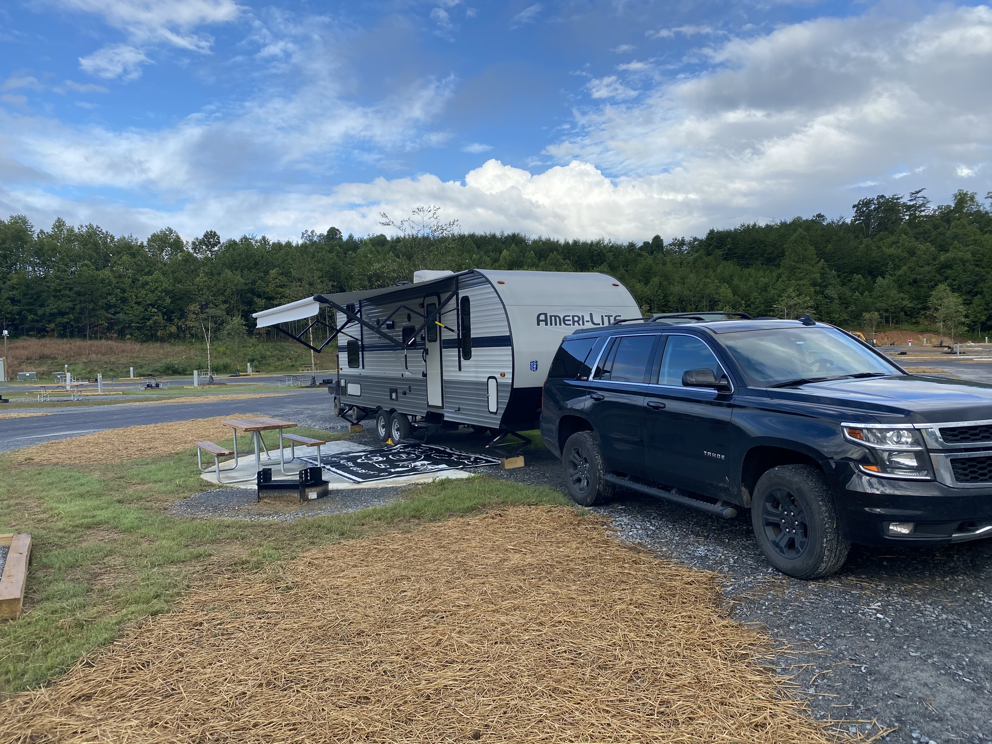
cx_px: 496
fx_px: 745
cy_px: 372
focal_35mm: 26
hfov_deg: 67.3
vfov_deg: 53.1
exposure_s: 1/1653
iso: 32
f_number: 1.8
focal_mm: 4.25
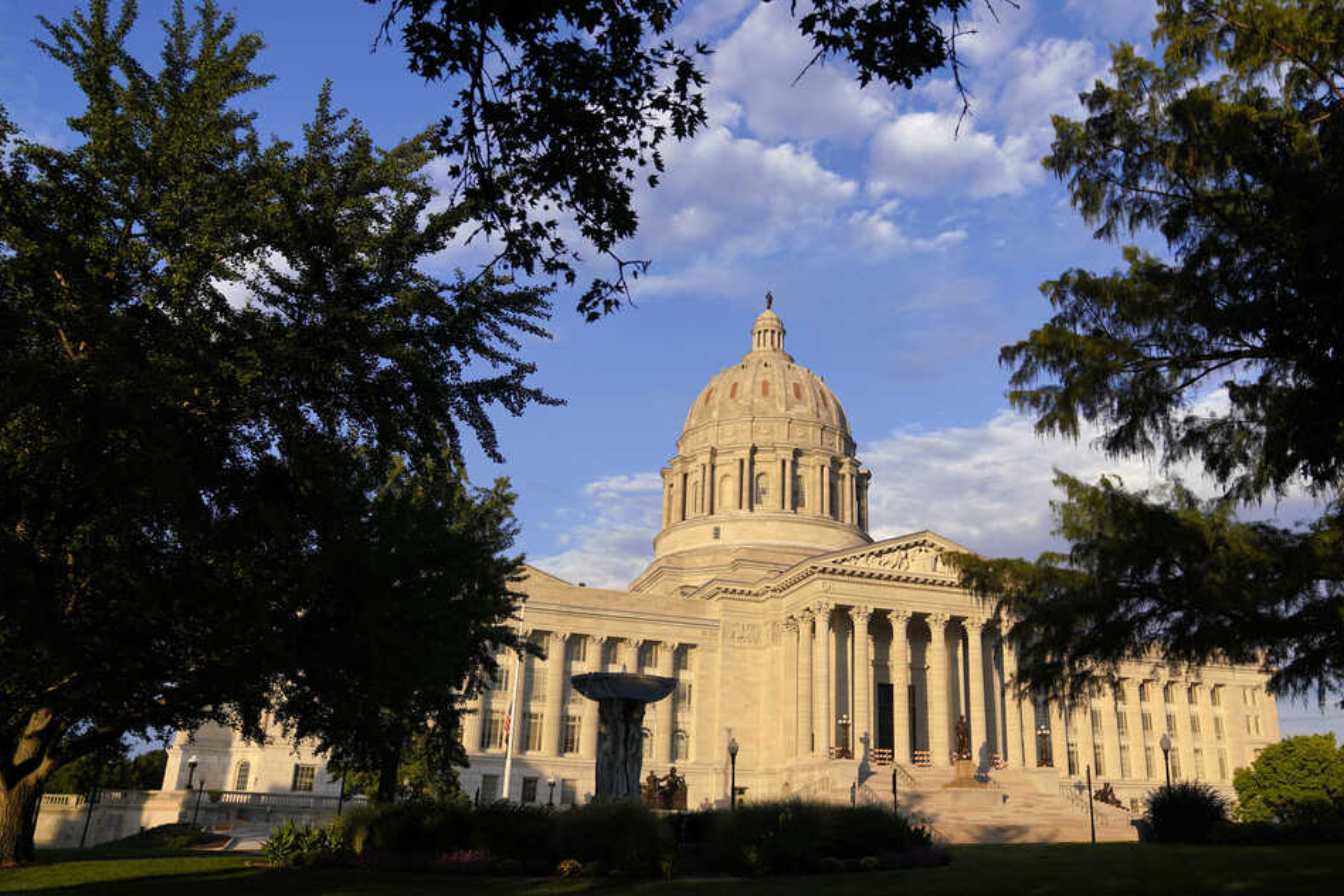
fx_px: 1083
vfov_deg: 44.9
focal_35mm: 29
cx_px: 773
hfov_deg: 63.3
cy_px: 416
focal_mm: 25
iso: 160
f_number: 2.8
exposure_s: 1/2500
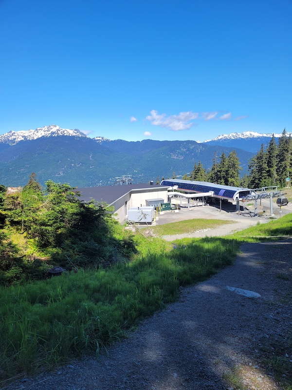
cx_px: 146
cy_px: 195
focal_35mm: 26
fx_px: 292
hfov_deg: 53.1
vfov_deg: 67.3
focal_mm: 5.4
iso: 40
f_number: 1.8
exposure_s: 1/1580
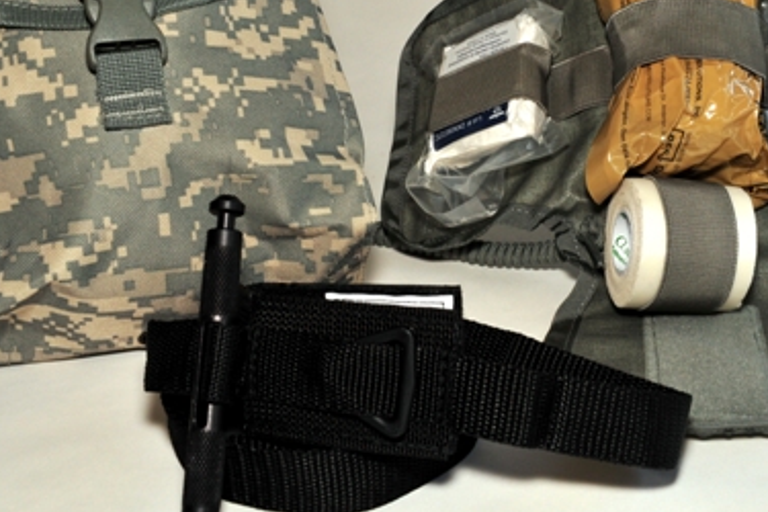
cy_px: 143
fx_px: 1600
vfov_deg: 18.1
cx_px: 457
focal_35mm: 75
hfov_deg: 26.9
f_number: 16
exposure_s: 1/60
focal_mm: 44
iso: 800
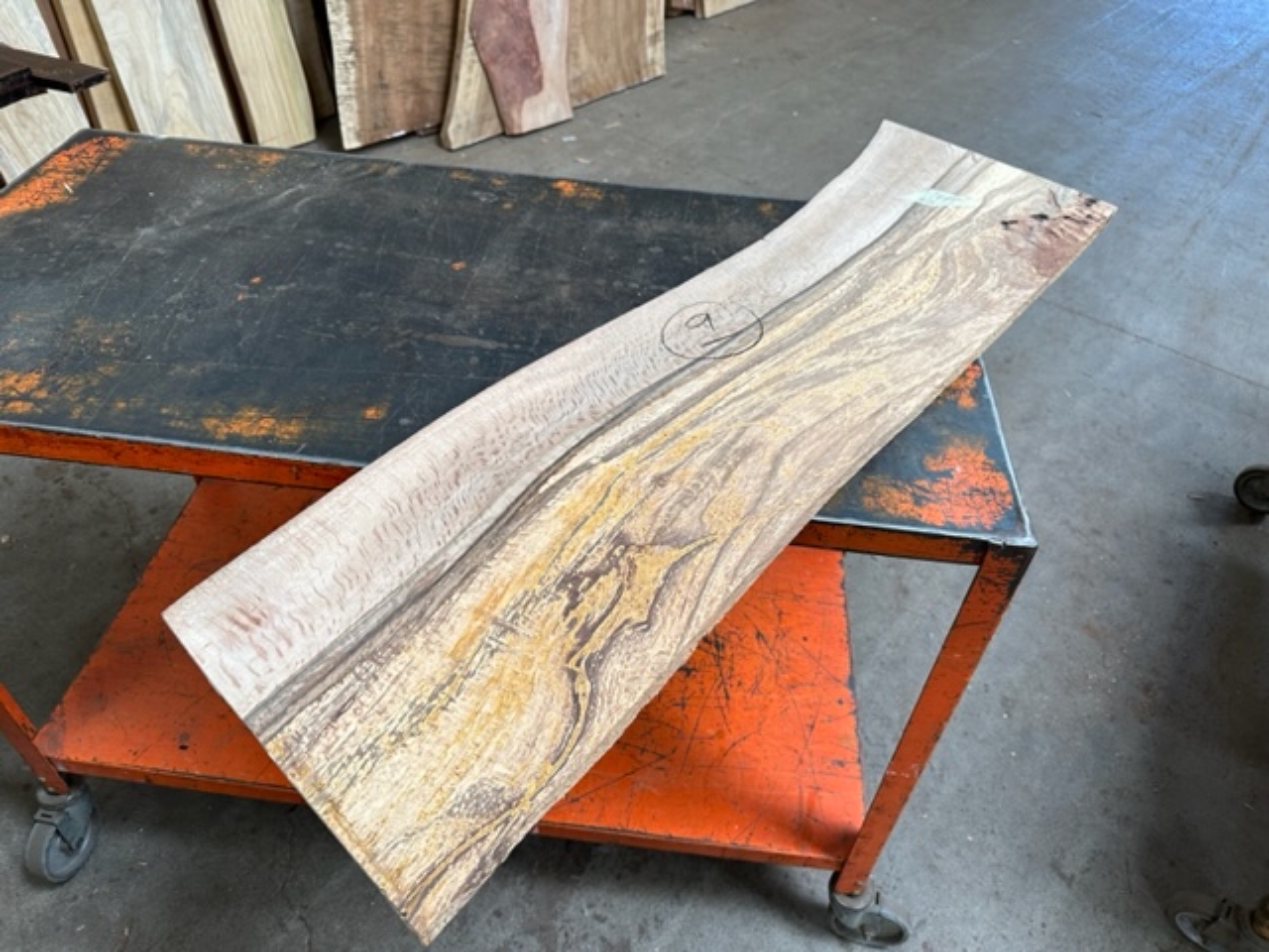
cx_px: 634
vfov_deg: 56.8
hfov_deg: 71.6
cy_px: 476
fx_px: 880
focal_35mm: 24
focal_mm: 6.86
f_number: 1.78
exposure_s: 1/121
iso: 100
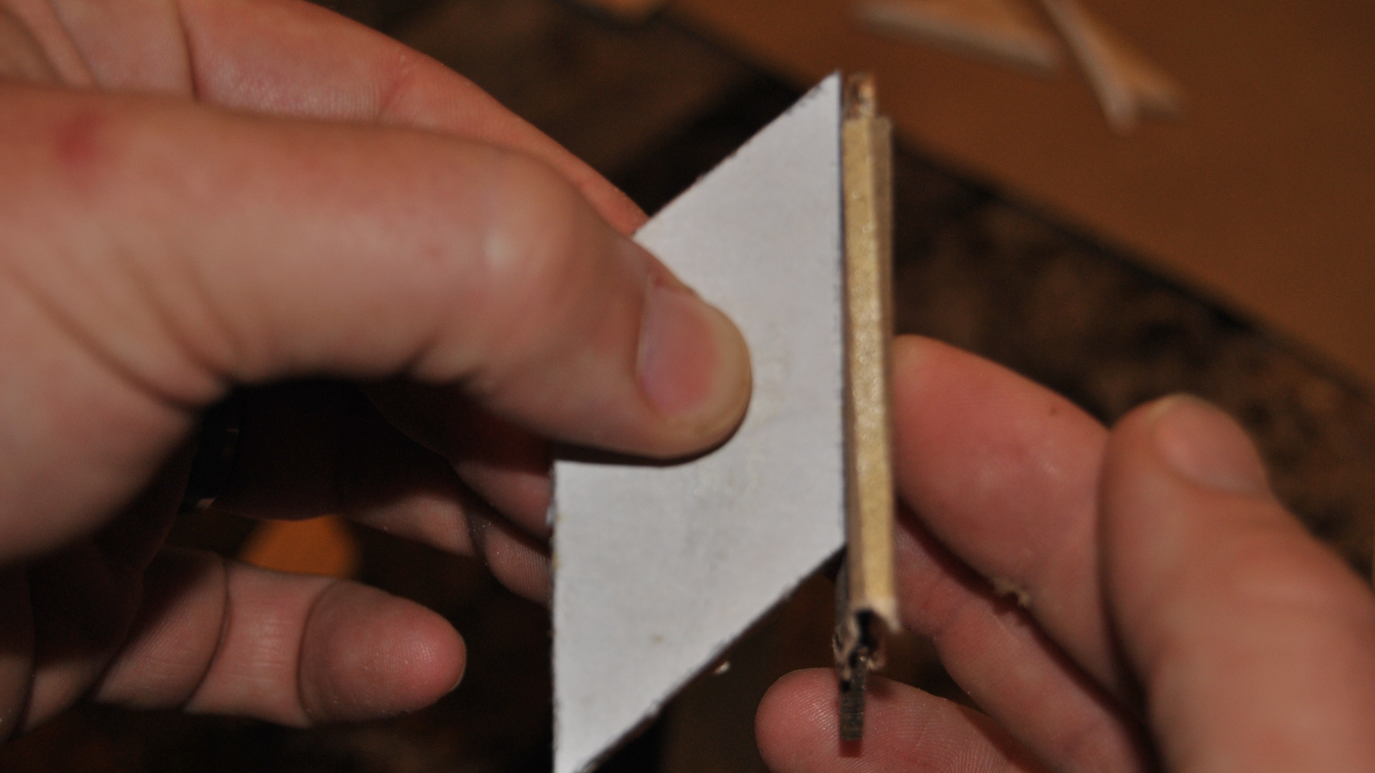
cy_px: 414
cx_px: 682
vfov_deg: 13.8
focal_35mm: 88
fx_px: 3191
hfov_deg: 24.3
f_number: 5.6
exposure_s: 1/60
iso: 200
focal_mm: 55
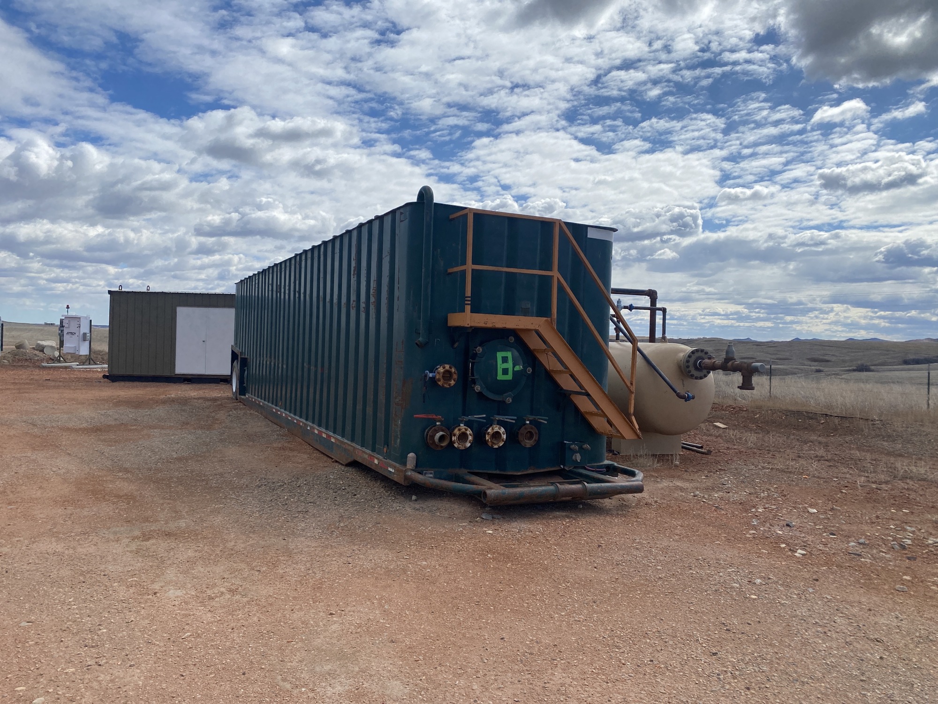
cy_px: 352
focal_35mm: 26
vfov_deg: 53.1
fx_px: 705
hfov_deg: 67.3
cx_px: 469
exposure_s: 1/5495
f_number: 1.8
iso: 32
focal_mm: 4.25
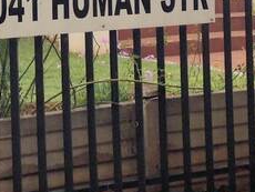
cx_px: -78
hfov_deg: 11.2
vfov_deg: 8.5
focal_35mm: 172
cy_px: -91
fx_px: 1268
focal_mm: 4.12
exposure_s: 1/401
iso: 50
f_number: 2.4
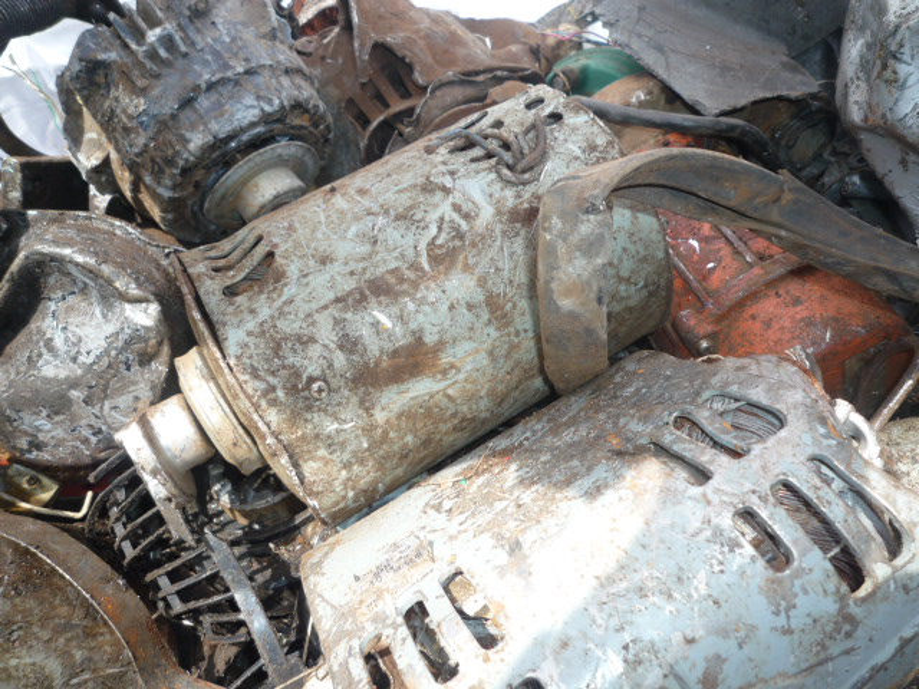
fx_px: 664
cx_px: 460
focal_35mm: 25
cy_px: 344
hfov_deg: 69.4
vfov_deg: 54.9
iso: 100
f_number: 2.8
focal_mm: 4.4
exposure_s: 1/320
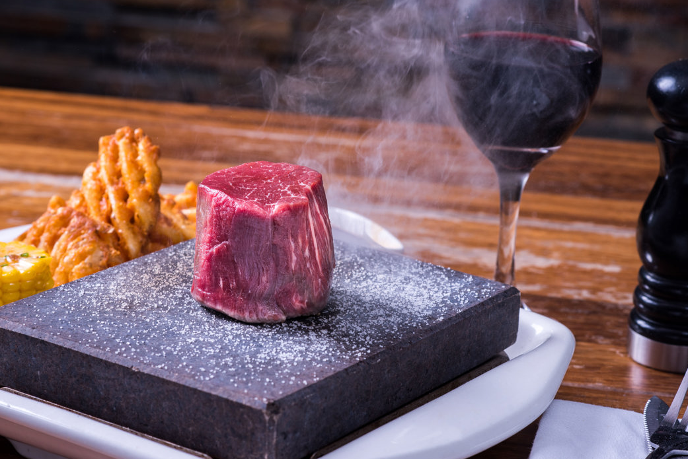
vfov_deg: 14.0
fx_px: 1874
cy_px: 220
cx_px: 359
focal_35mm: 98
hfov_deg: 20.8
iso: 80
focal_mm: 85
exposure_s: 1/320
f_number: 9
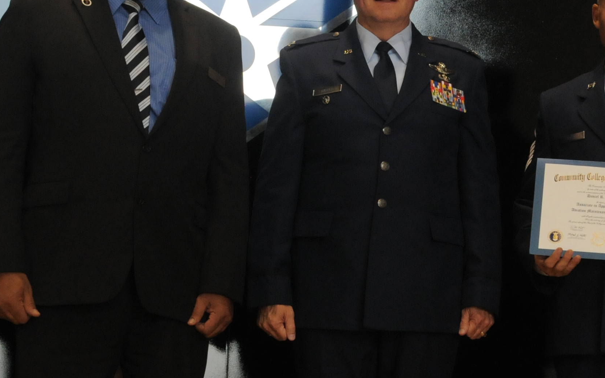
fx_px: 2077
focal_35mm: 126
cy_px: 259
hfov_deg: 16.5
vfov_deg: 10.4
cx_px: 462
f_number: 8
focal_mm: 32
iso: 1000
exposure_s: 1/60
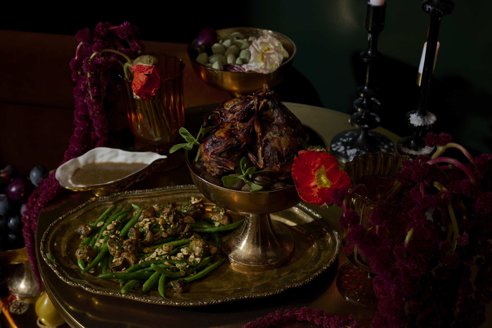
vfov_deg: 29.2
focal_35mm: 46
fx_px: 629
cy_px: 164
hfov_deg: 42.7
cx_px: 246
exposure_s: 1/60
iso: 64
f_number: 6.3
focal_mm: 46
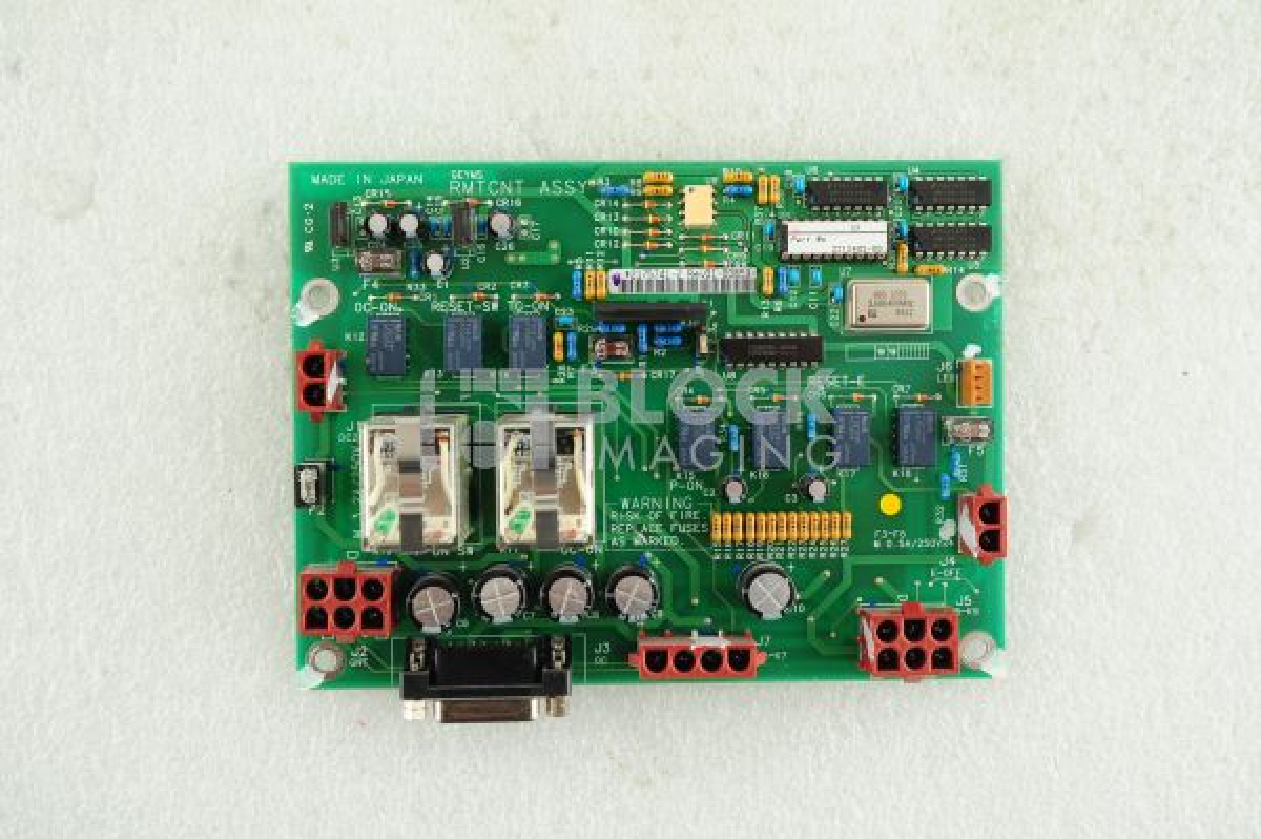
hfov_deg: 41.1
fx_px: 1680
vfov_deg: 28.0
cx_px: 630
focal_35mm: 48
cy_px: 420
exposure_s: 1/125
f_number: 9
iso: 1600
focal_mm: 48
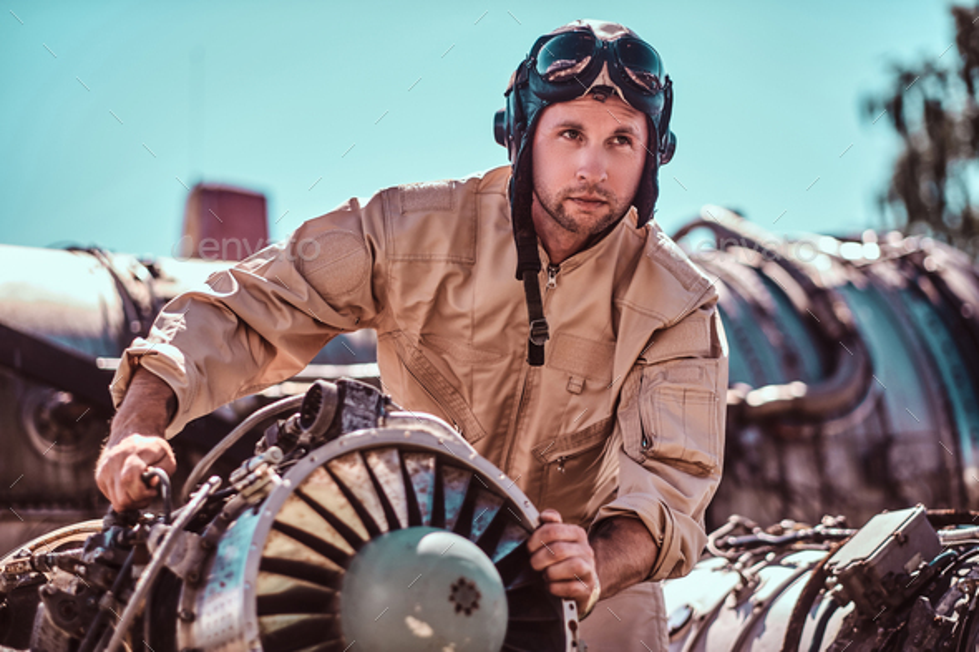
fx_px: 2284
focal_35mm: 84
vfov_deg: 16.3
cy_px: 326
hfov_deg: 24.2
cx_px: 490
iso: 200
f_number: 1.6
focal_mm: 56
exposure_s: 1/1000
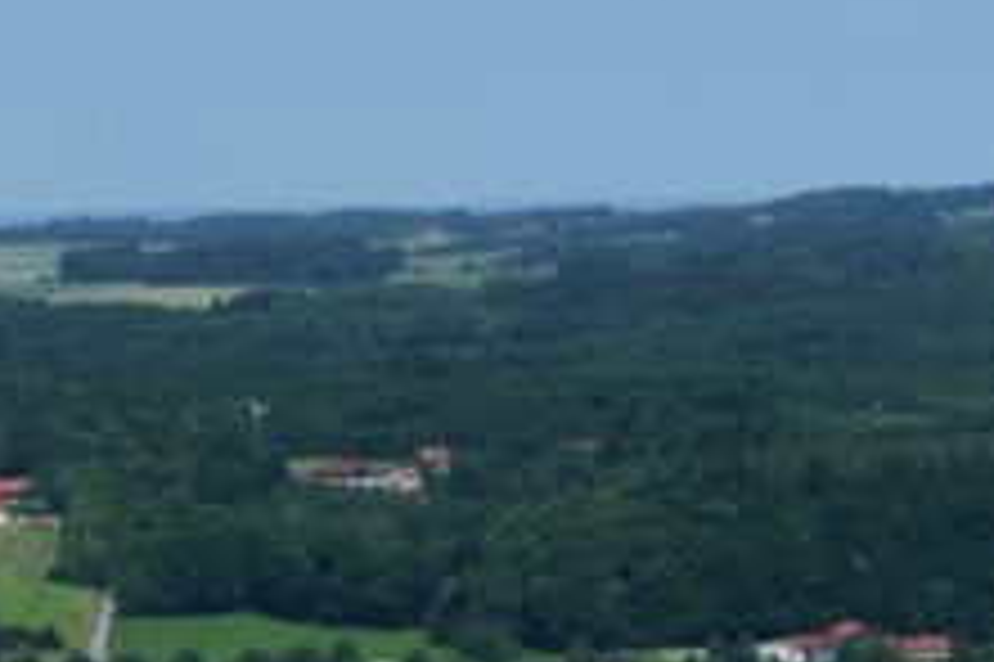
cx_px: -450
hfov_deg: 6.3
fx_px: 8967
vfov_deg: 4.2
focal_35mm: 325
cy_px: 856
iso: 360
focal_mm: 70
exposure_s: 1/4000
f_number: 5
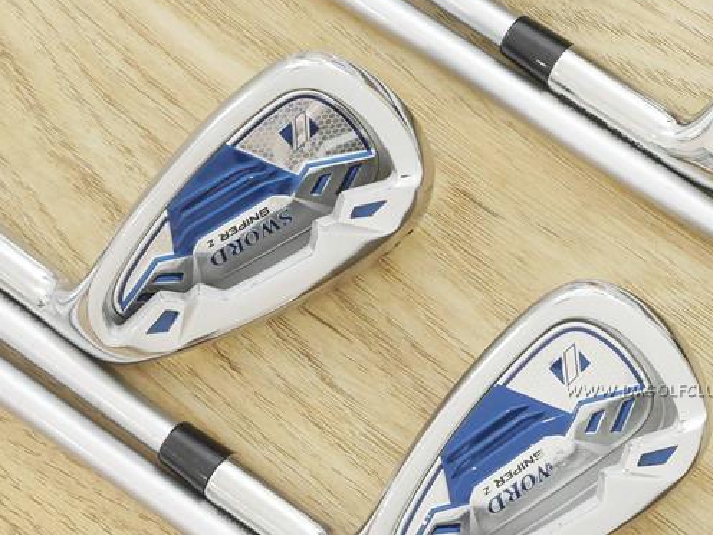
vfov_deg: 11.5
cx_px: 666
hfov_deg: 15.1
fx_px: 2657
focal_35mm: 129
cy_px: 260
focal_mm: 25
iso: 1600
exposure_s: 1/40
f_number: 4.5
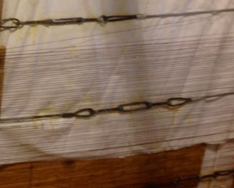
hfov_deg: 15.1
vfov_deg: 13.2
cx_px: -139
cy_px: 13
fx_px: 803
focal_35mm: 116
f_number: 2.4
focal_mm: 4.28
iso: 50
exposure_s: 1/24
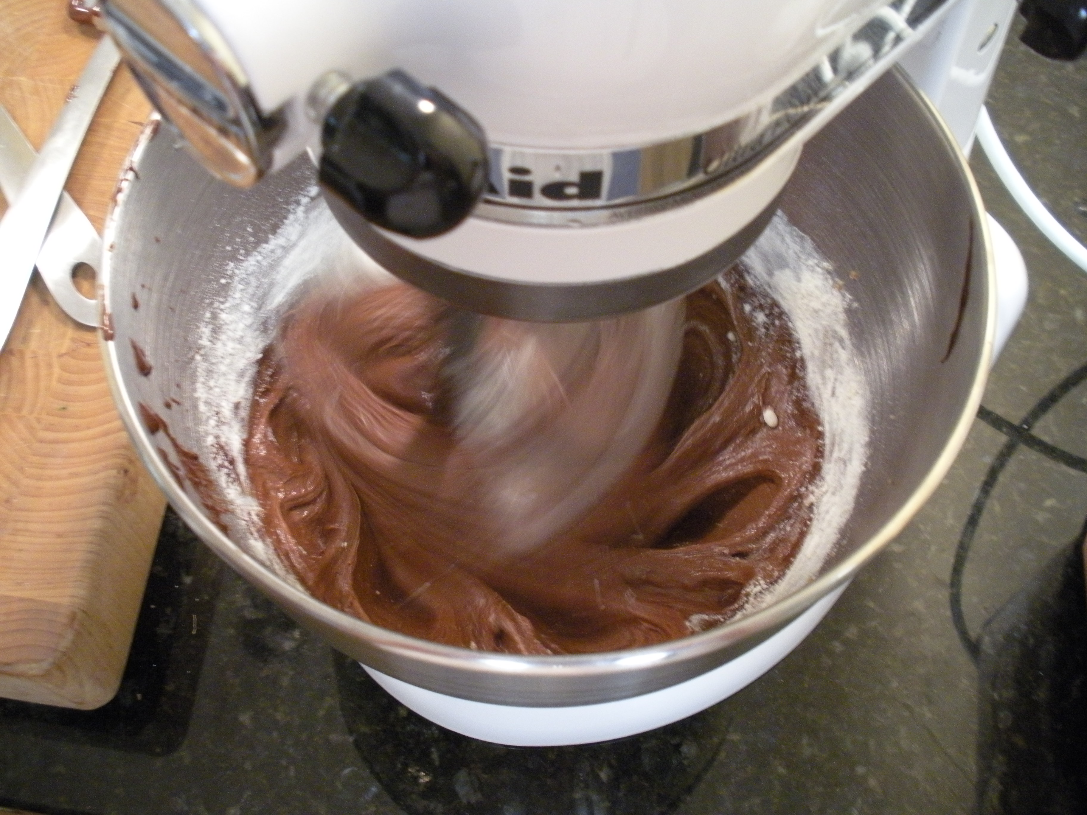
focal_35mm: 36
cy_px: 408
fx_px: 1130
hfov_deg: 51.4
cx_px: 544
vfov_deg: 39.7
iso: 400
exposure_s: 1/9.7
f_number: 3.5
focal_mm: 6.3
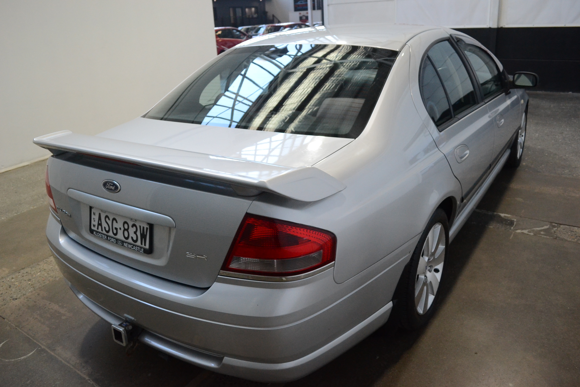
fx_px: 435
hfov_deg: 67.4
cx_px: 290
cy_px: 194
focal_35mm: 27
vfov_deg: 47.9
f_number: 3.5
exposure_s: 1/400
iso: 1600
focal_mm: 18
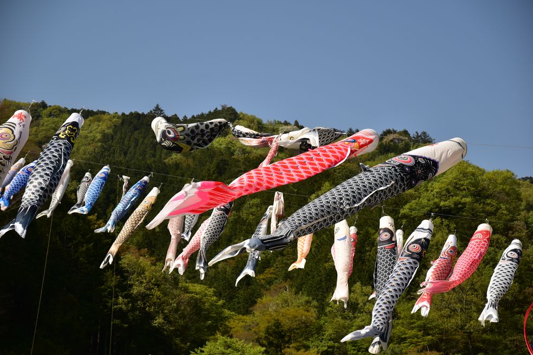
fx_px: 1259
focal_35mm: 85
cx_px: 267
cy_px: 177
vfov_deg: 16.1
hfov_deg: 23.9
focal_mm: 56
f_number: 3.8
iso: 200
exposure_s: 1/2500
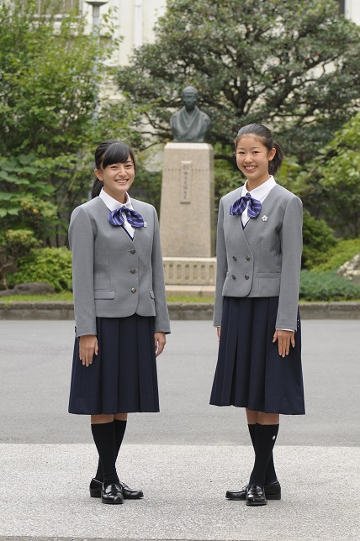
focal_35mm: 168
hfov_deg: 8.2
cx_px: 180
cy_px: 270
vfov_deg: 12.2
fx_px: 2525
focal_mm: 112
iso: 200
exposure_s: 1/50
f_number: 5
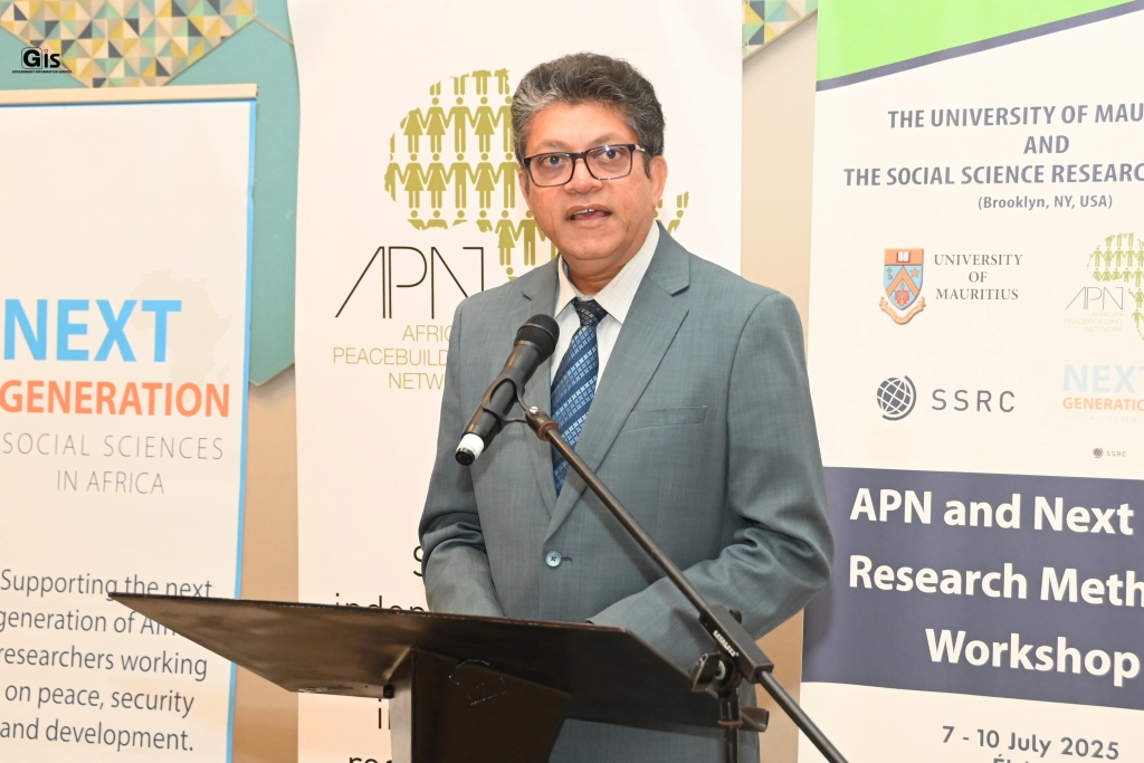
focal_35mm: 72
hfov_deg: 28.1
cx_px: 572
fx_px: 2288
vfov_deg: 18.9
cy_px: 382
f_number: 6.3
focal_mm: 48
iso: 4000
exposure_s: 1/160
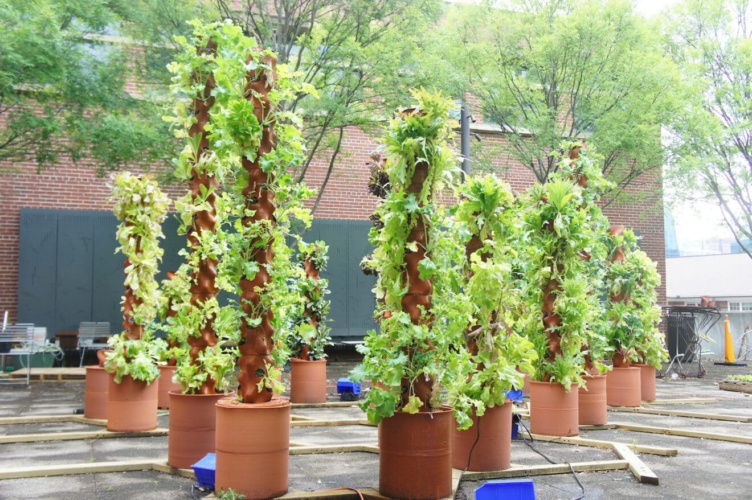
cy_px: 250
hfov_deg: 53.2
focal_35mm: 36
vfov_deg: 36.8
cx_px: 376
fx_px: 751
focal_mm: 24
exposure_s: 1/40
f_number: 4
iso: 200
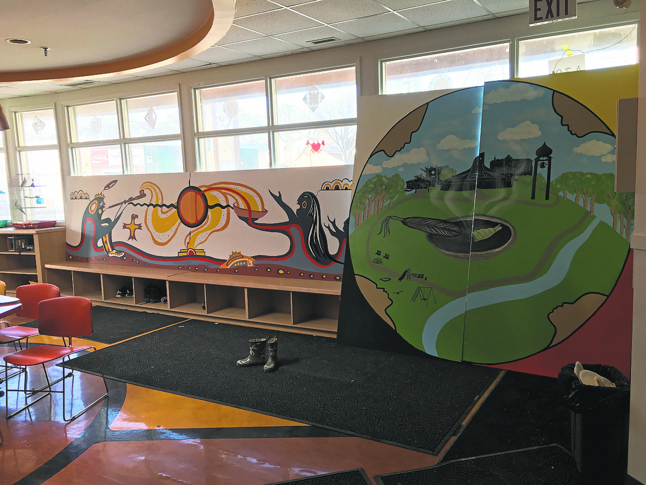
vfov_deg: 48.2
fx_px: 541
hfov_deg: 61.7
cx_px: 323
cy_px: 242
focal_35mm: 29
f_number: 2.2
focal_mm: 4.15
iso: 32
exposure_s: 1/60
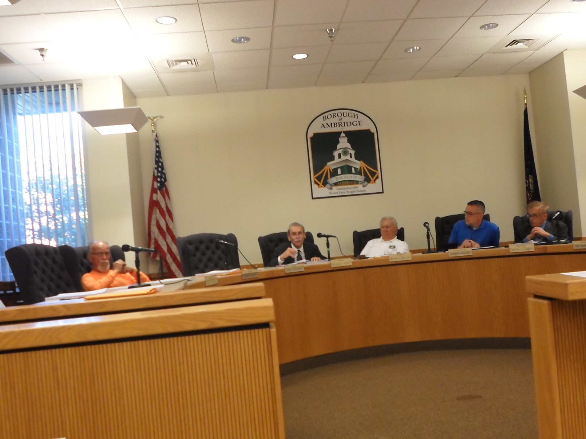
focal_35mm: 34
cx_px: 304
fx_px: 575
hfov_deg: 53.9
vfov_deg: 41.8
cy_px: 231
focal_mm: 4.5
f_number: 2.5
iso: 200
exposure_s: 1/30
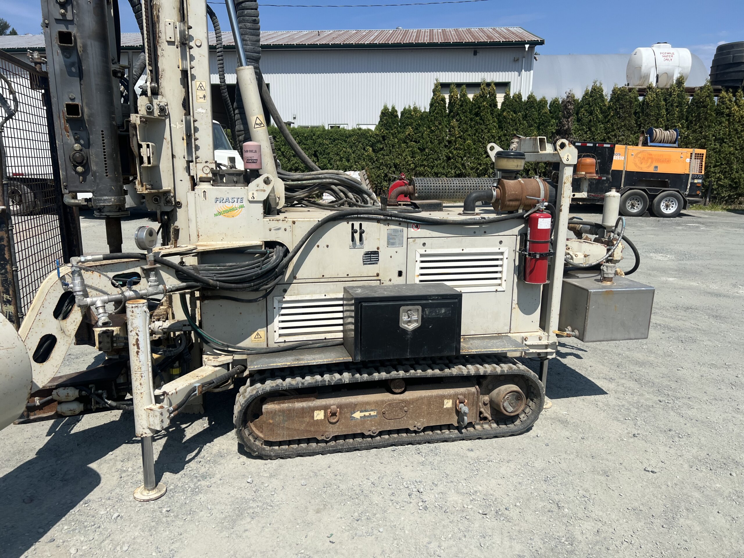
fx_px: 559
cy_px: 279
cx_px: 372
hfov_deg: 67.3
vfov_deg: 53.1
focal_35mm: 26
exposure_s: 1/6211
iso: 50
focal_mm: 5.7
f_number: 1.5
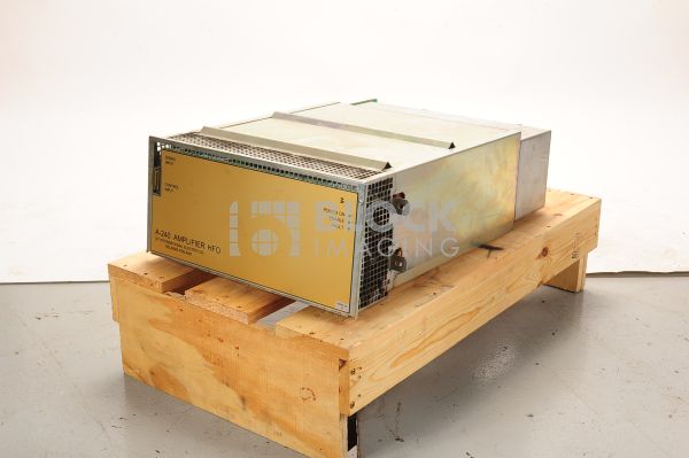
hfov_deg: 39.6
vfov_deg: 26.9
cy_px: 229
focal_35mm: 50
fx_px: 956
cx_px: 344
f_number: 13
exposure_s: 1/160
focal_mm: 50
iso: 320
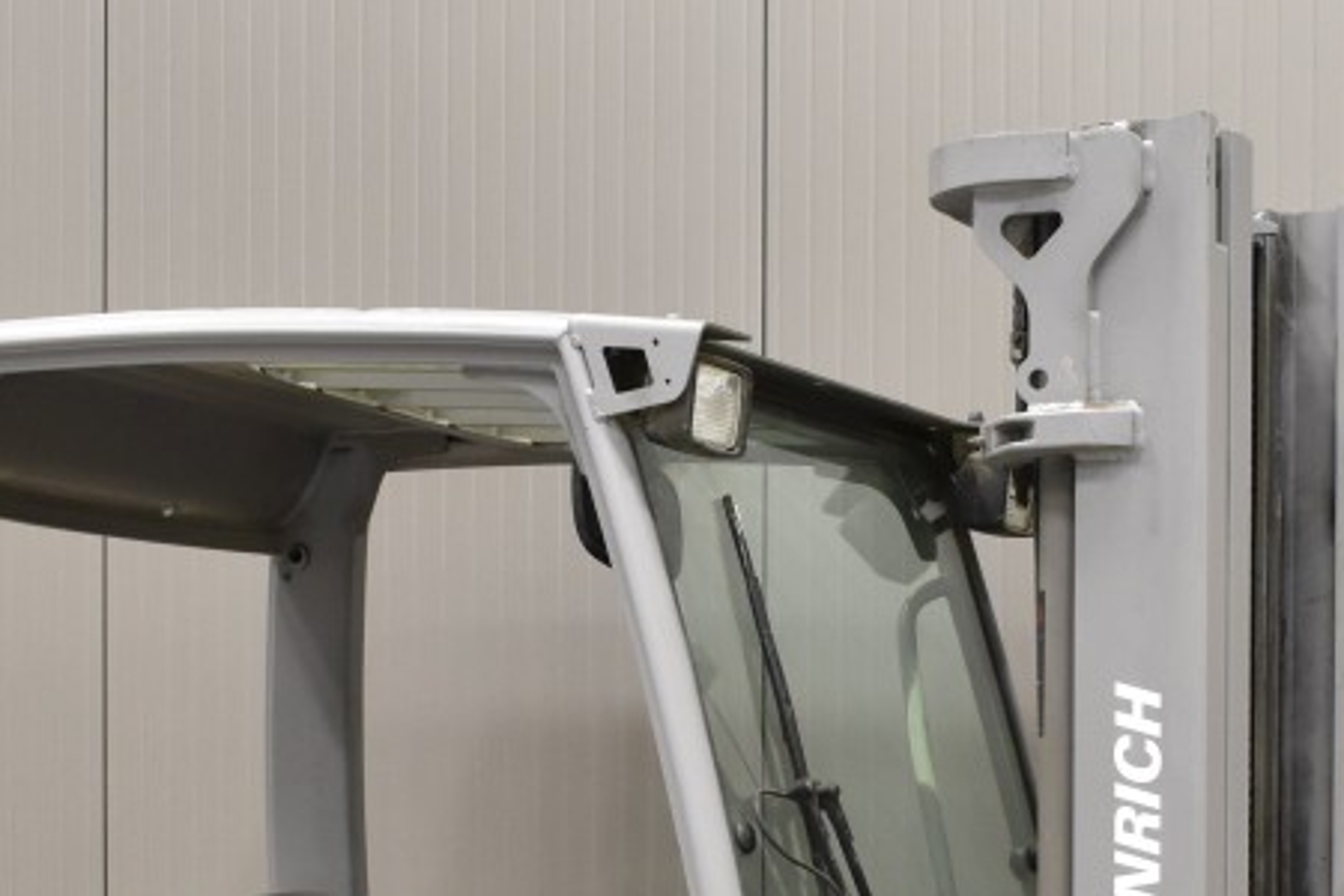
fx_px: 3584
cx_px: 974
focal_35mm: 96
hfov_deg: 21.1
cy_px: 1168
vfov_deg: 13.7
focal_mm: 24
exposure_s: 1/15
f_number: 6.3
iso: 1250
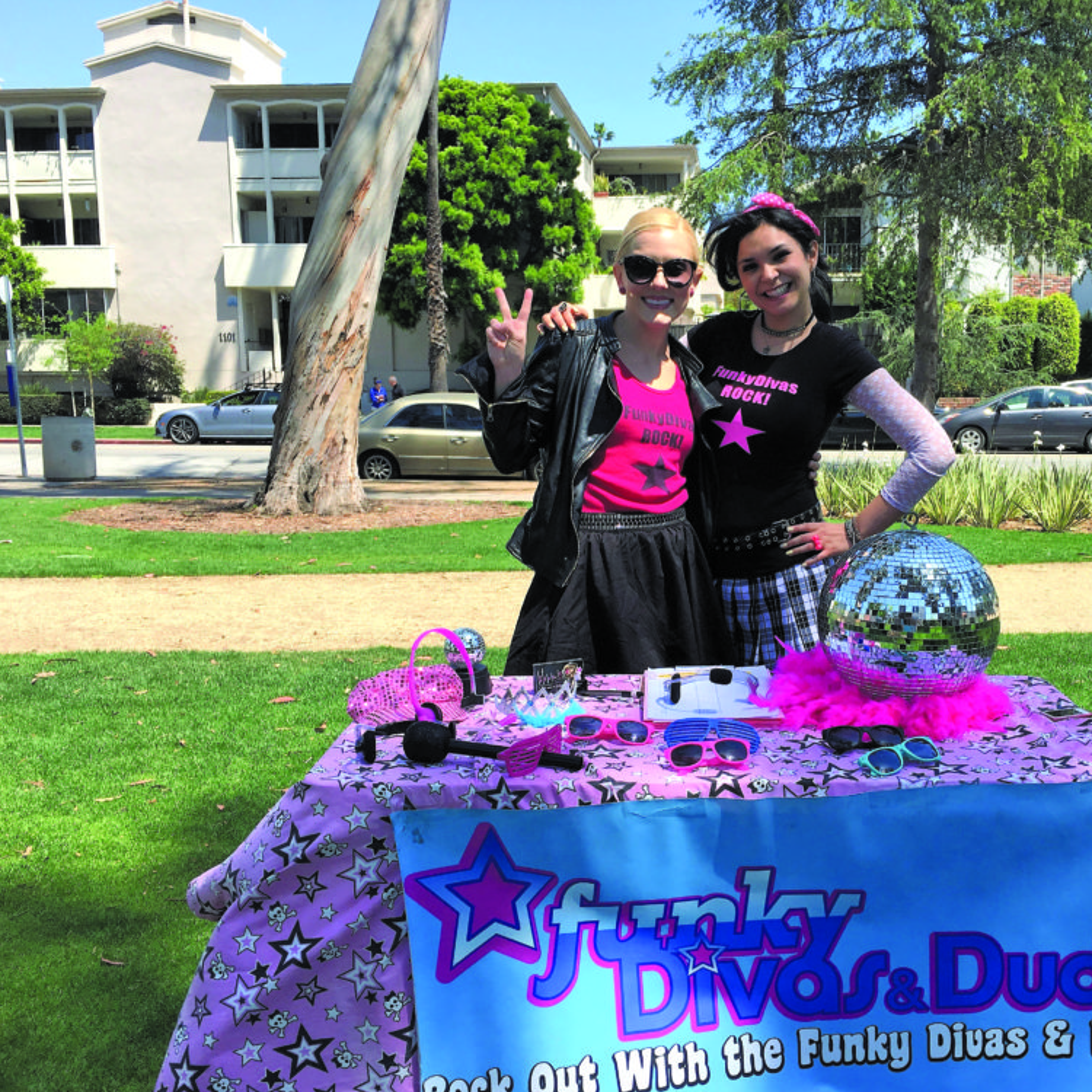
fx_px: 1249
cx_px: 709
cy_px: 558
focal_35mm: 35
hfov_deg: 46.6
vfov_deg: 47.2
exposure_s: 1/1083
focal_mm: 4.15
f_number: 2.2
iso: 25
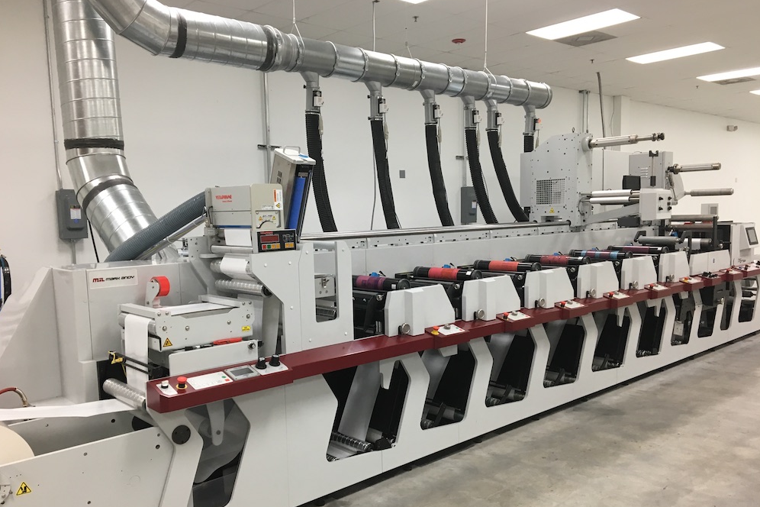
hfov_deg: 60.3
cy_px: 286
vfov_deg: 42.2
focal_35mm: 31
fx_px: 654
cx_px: 372
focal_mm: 4.15
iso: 80
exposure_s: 1/30
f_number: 2.2
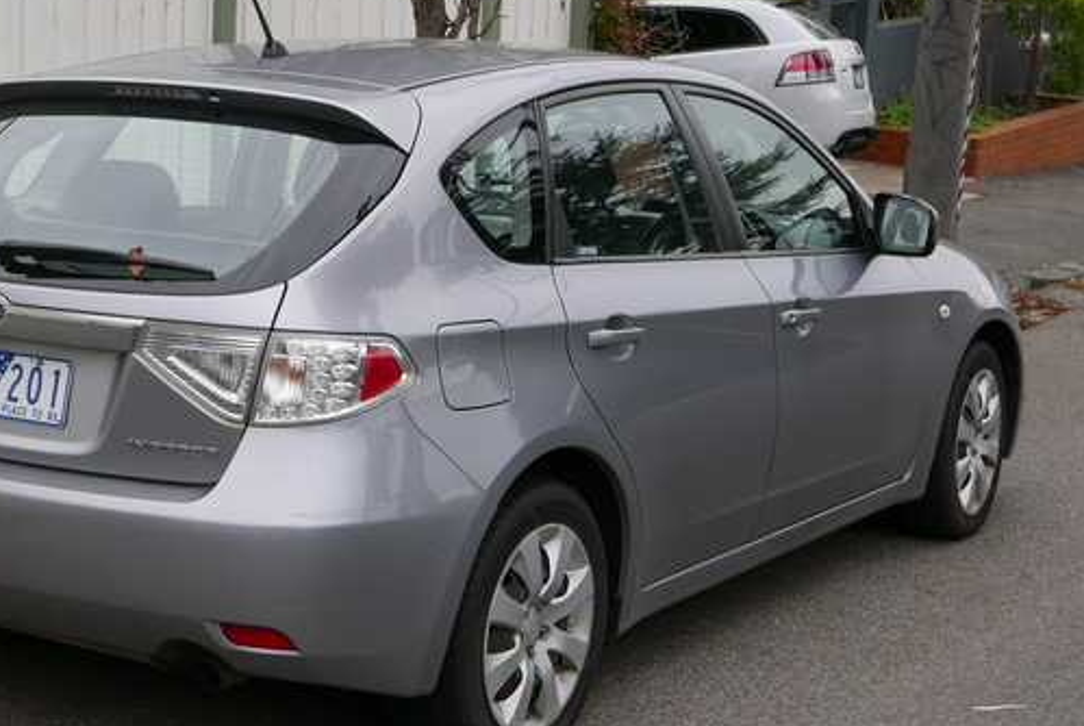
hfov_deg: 26.2
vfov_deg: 17.8
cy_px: 363
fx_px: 2321
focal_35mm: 77
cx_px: 393
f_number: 5.6
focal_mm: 27.2
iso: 200
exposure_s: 1/200
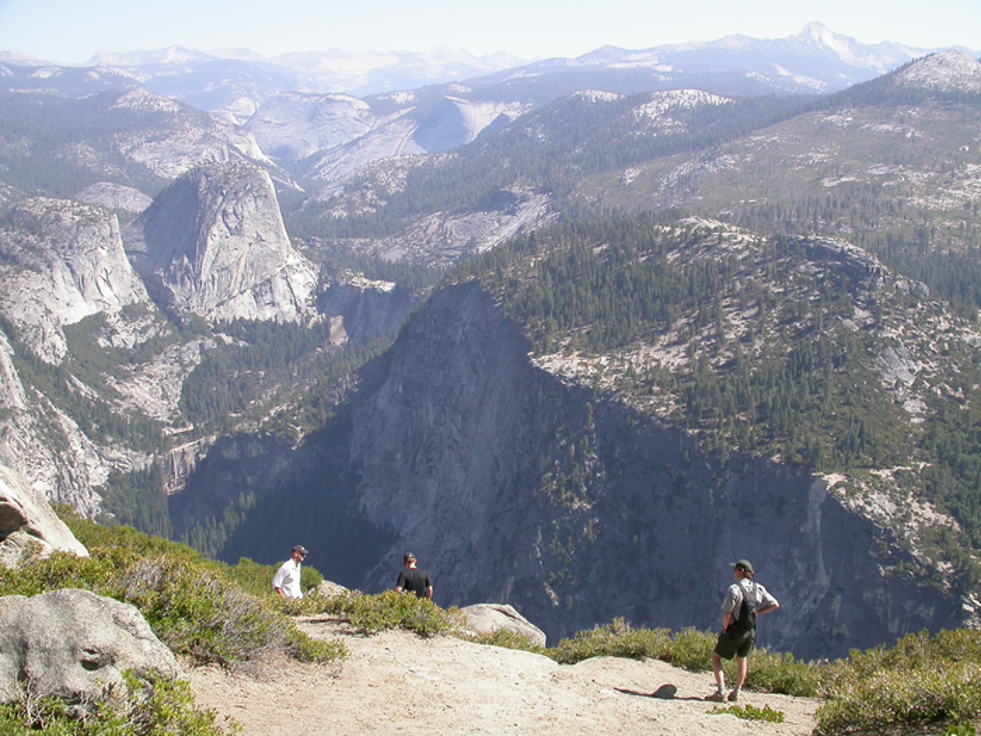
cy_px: 368
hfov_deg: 45.8
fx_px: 1162
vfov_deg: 35.1
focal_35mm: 41
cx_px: 490
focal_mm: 8.6
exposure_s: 1/231
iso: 100
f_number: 6.1
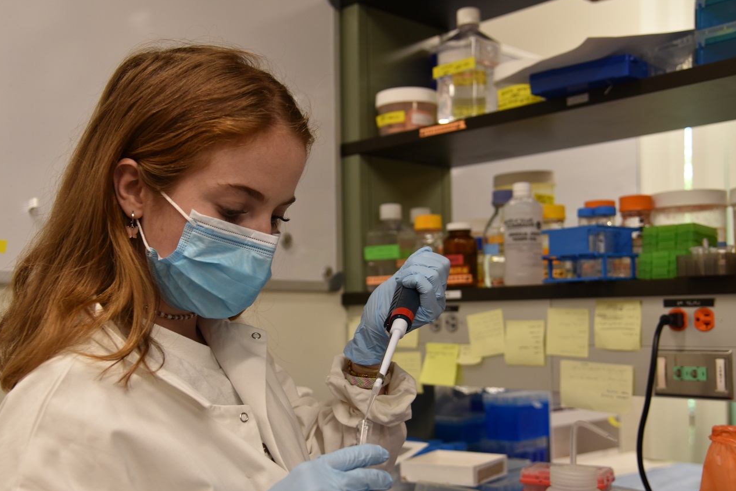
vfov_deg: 29.8
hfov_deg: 43.5
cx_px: 327
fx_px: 920
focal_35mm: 45
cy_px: 287
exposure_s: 1/80
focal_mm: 38
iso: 400
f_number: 4.5
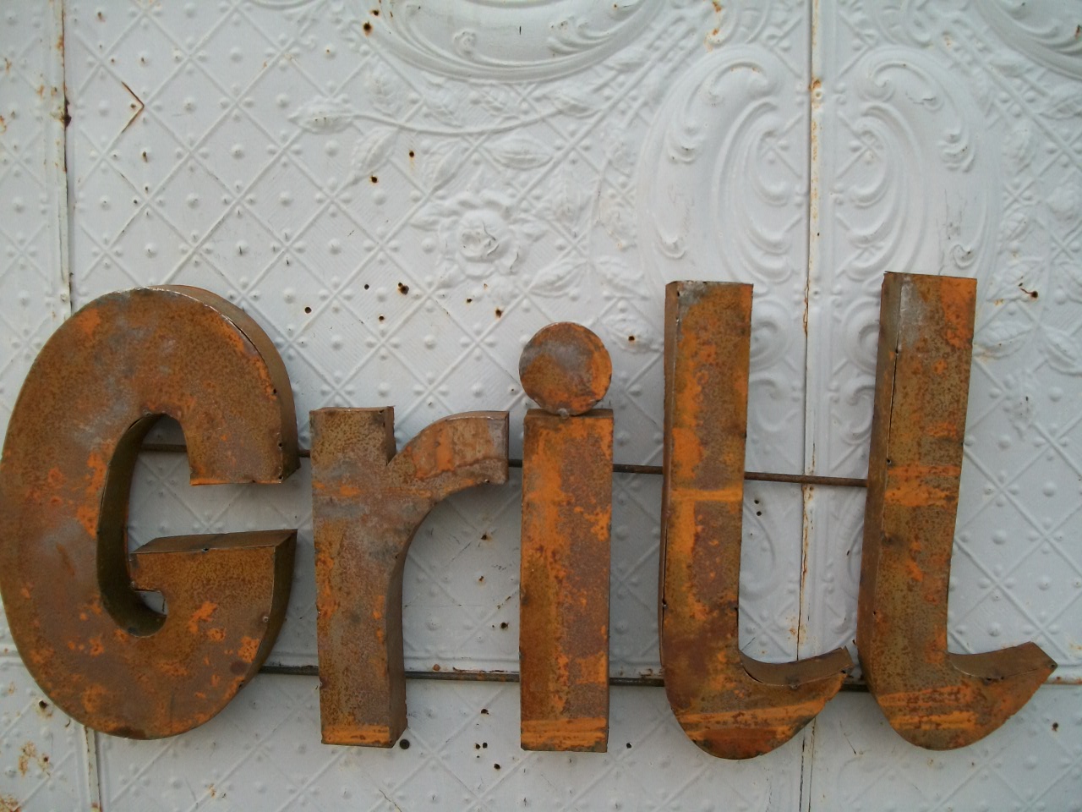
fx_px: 1125
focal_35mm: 36
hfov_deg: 51.4
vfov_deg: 39.7
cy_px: 406
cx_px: 541
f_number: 2.7
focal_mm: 6
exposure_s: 1/80
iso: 80
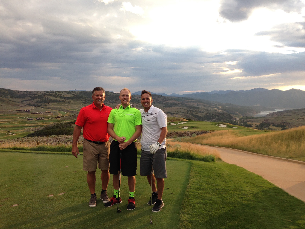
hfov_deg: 55.4
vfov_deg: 42.9
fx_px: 291
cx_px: 152
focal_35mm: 33
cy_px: 114
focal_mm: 4.12
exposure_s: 1/264
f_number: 2.4
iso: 50
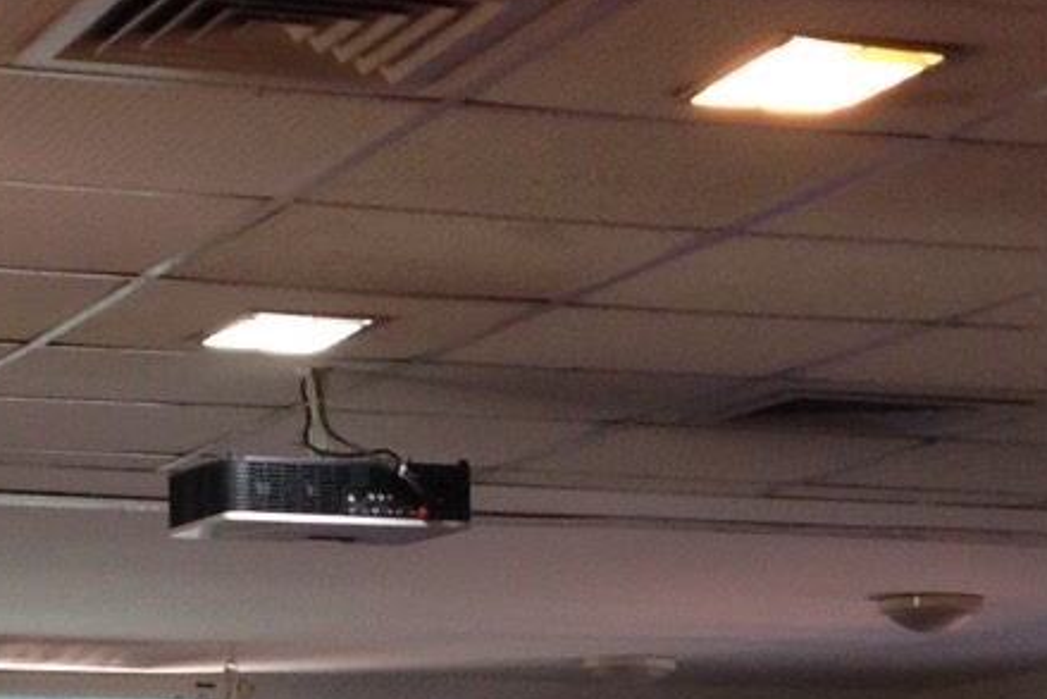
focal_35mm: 160
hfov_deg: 12.8
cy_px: 978
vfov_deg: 8.4
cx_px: 465
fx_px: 4655
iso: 80
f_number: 2.4
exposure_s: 1/20
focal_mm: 4.12
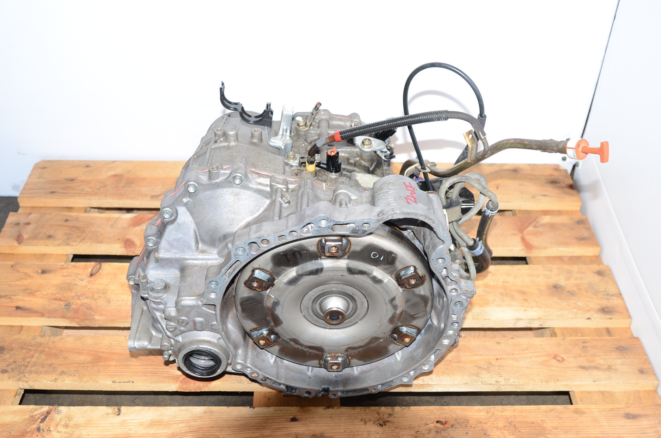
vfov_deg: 34.1
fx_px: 715
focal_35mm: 39
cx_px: 330
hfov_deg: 49.6
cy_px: 219
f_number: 5
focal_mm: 26
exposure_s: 1/40
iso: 100
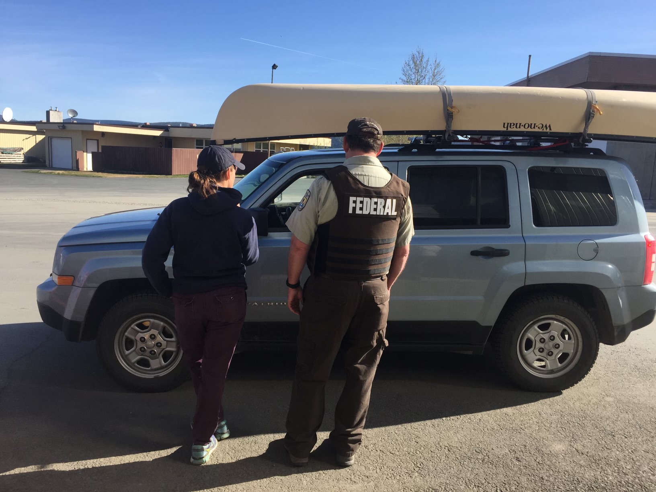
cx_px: 328
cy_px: 246
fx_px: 550
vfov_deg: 48.2
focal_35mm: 29
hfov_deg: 61.7
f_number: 2.2
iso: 32
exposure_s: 1/1319
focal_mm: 4.15
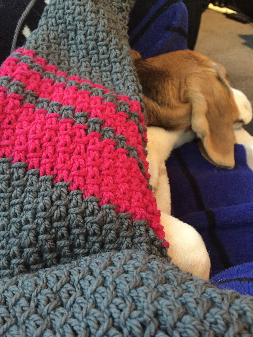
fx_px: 283
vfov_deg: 61.7
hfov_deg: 48.2
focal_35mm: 29
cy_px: 168
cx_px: 126
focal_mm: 4.15
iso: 500
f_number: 2.2
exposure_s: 1/17
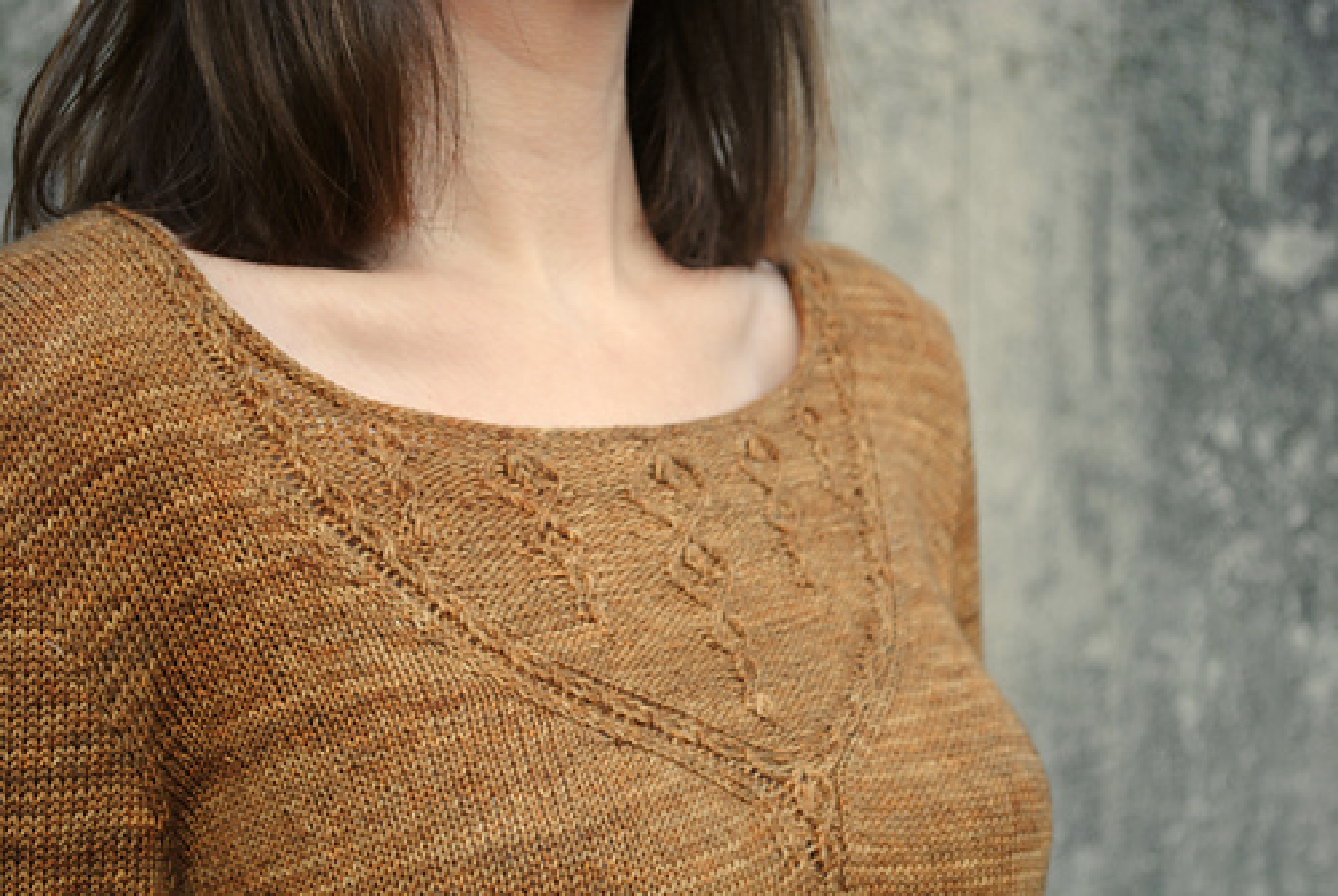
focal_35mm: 72
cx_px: 669
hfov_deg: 28.0
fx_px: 2680
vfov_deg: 19.0
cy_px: 448
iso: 200
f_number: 5.6
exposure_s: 1/30
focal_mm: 48
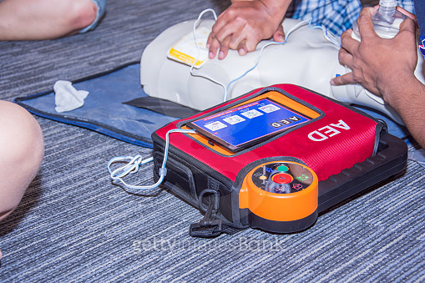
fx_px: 885
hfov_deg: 27.0
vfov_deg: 18.2
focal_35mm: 75
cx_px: 212
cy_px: 142
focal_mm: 50
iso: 100
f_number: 5.6
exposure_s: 1/40
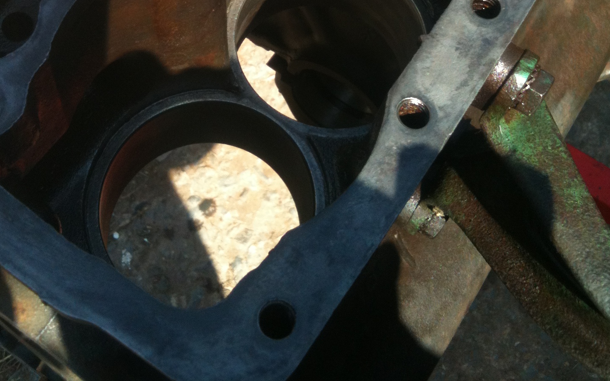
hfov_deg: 38.2
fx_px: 881
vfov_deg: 22.8
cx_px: 298
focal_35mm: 53
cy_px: -54
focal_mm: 3.85
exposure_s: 1/336
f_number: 2.8
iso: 64
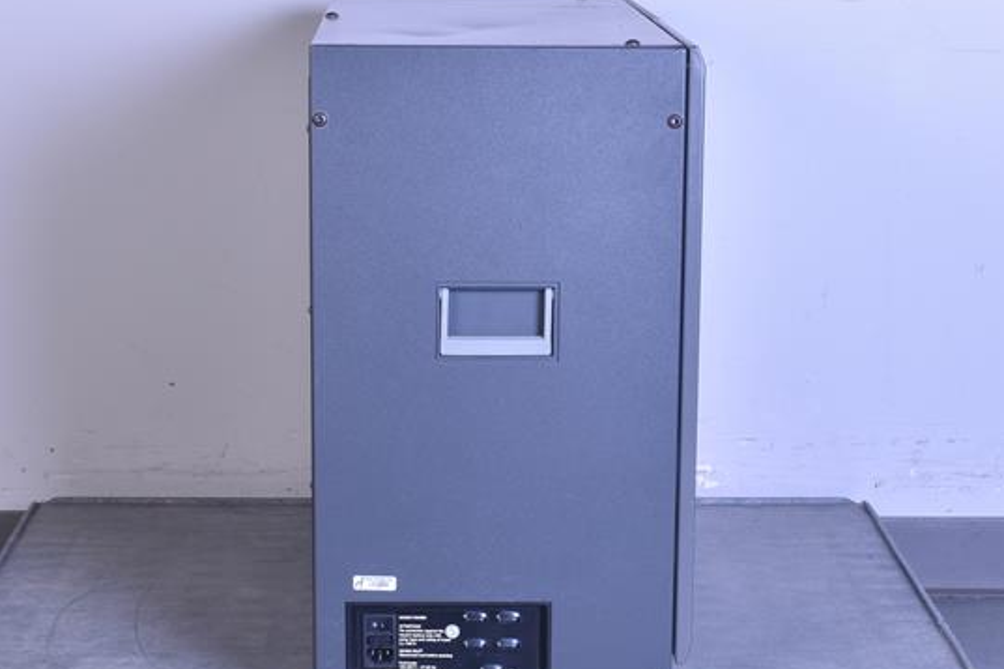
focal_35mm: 57
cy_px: 353
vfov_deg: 23.8
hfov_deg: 35.1
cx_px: 499
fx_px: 1590
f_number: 13
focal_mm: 34
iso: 200
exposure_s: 1/200
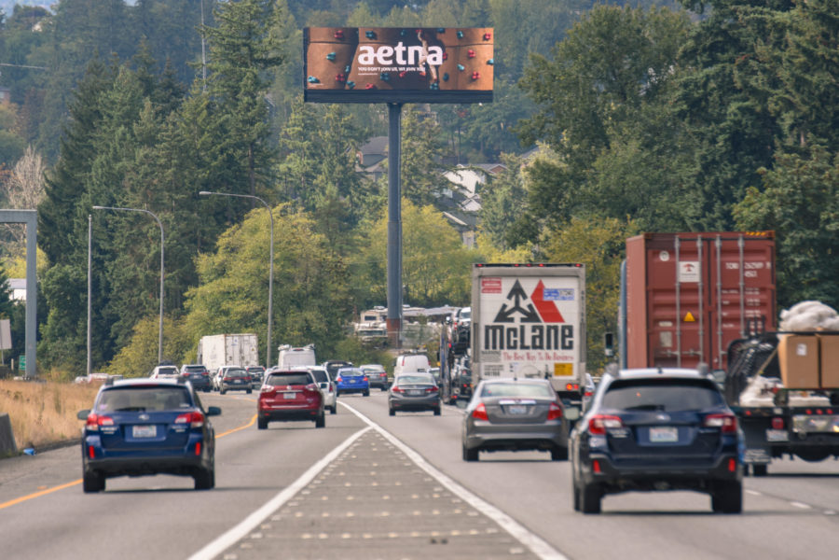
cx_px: 420
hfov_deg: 4.6
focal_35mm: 450
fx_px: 10487
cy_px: 280
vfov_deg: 3.1
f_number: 7.1
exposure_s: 1/200
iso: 200
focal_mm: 300
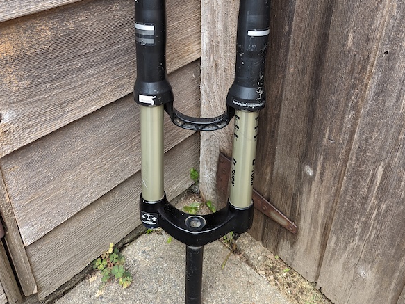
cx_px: 206
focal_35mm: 33
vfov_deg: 41.3
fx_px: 386
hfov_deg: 55.4
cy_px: 65
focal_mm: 6.81
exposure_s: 1/29.2
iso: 58
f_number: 1.85
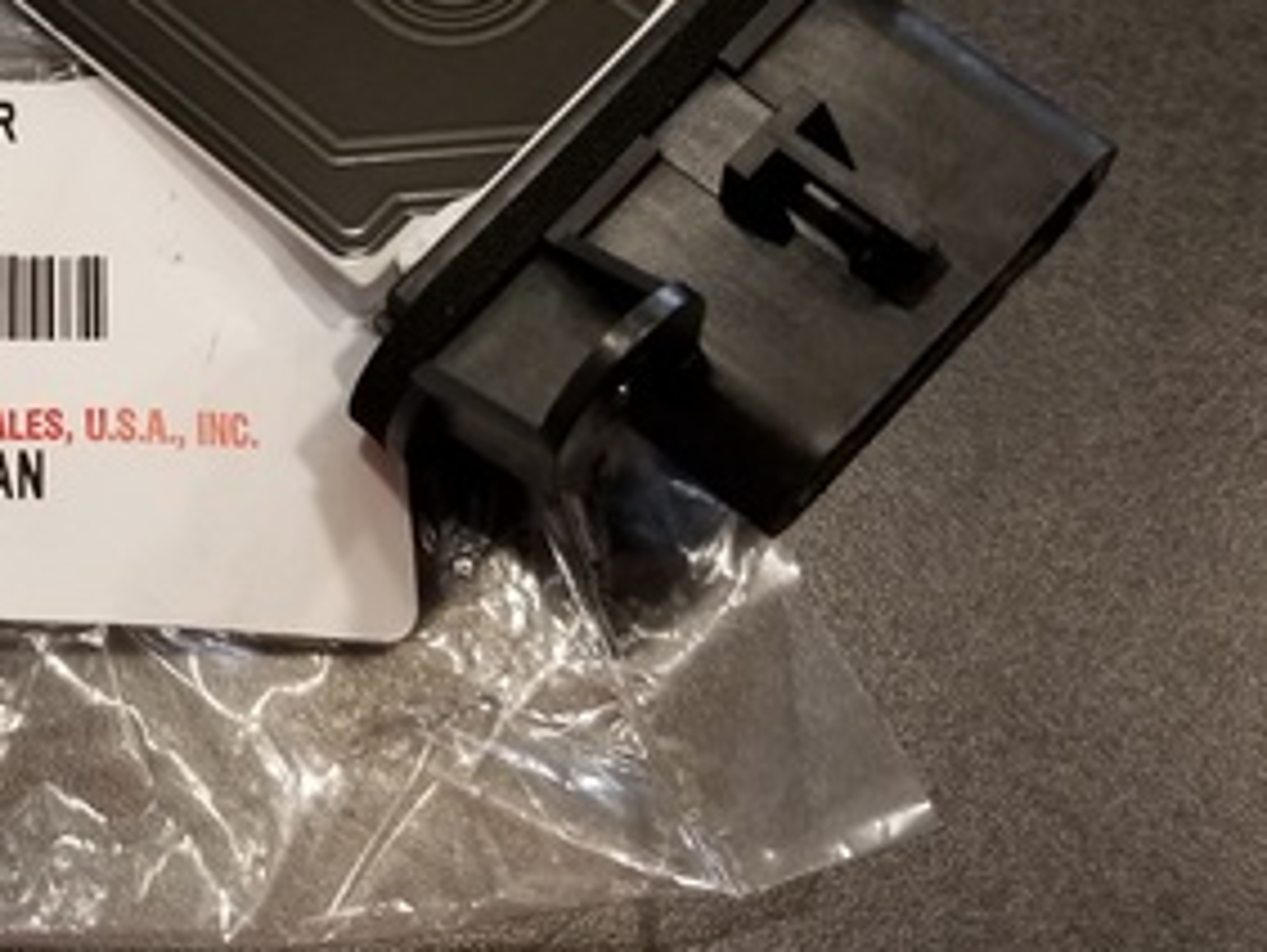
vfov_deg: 24.7
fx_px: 2161
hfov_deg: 29.9
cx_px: -67
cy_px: 296
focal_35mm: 59
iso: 160
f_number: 1.7
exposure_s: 1/30
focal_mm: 4.3
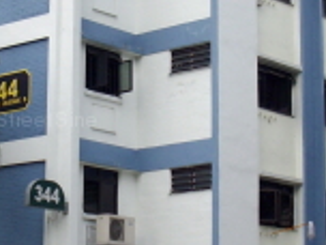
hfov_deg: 14.7
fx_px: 1262
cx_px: 133
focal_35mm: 134
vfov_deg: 11.1
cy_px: 122
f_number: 5.6
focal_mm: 6.2
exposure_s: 1/50
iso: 80
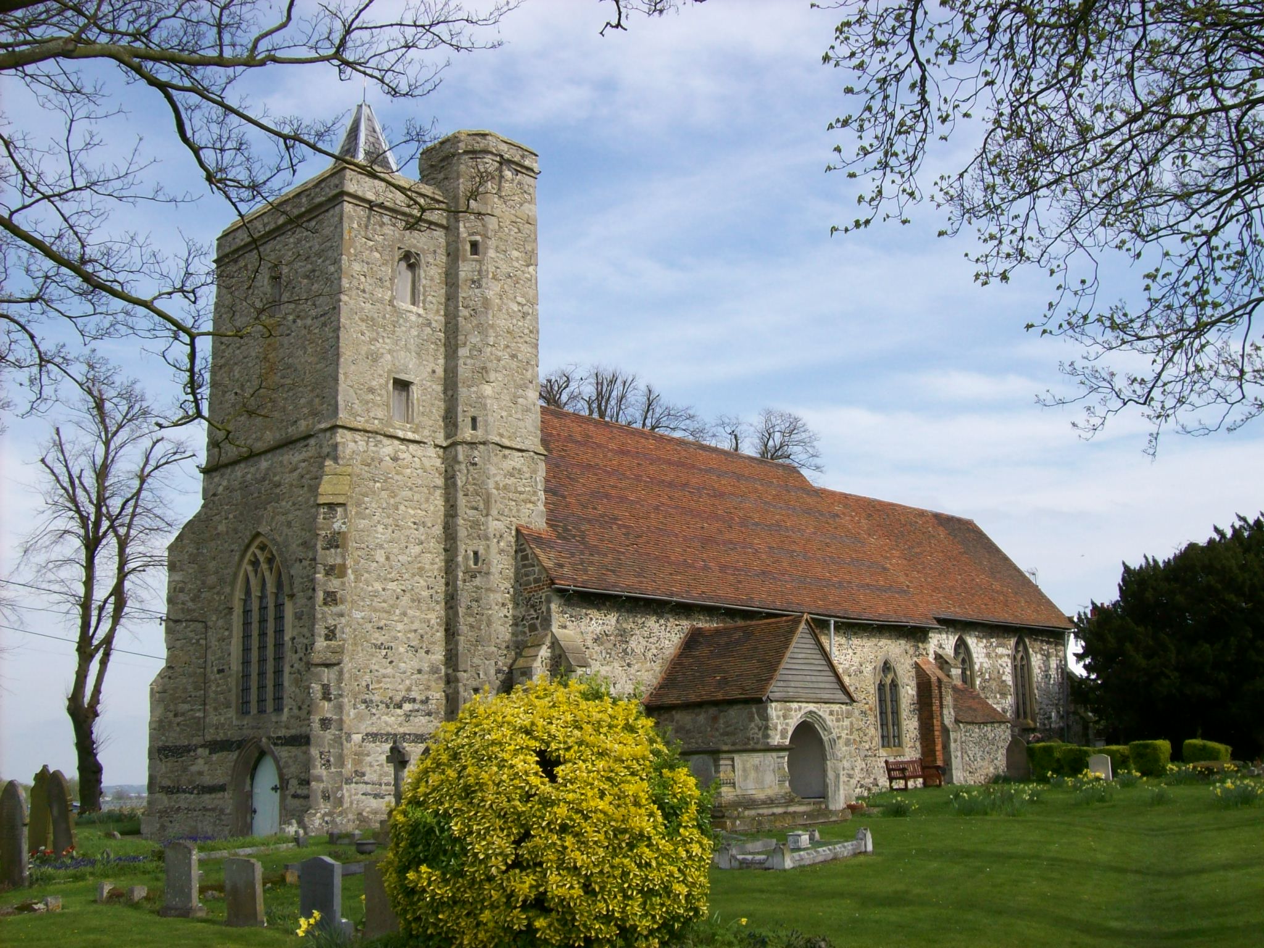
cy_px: 474
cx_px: 632
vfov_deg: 39.7
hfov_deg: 51.4
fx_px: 1315
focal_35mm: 36
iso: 80
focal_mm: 6
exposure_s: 1/497
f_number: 4.8
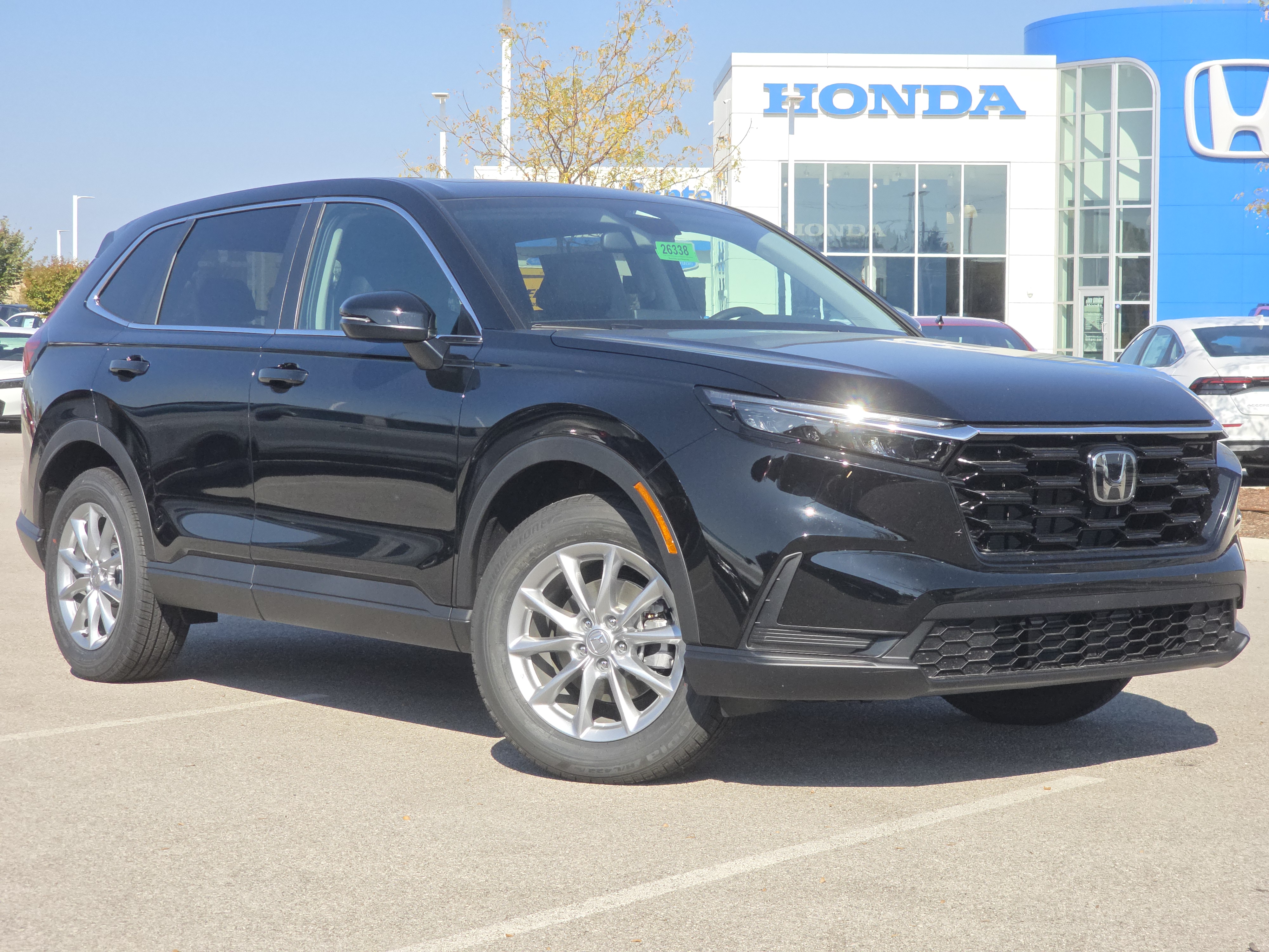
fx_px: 2529
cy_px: 476
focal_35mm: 69
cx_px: 634
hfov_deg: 28.2
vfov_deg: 21.3
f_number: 2.4
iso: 50
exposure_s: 1/1746
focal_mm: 7.9
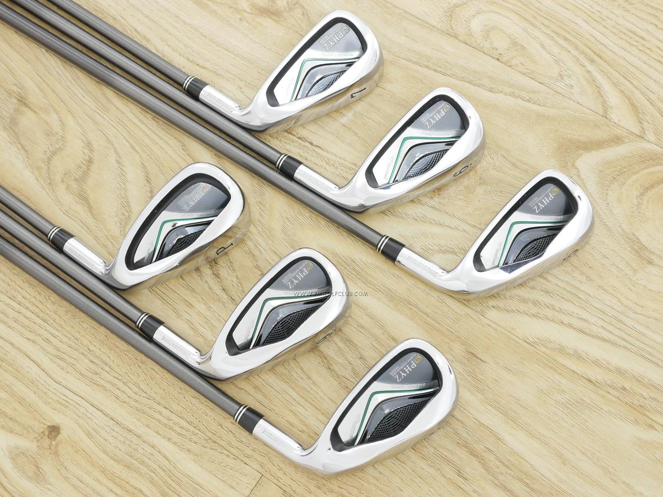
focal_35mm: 51
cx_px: 330
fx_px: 977
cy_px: 246
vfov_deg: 28.6
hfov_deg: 37.5
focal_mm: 25
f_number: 4.5
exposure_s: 1/50
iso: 1600
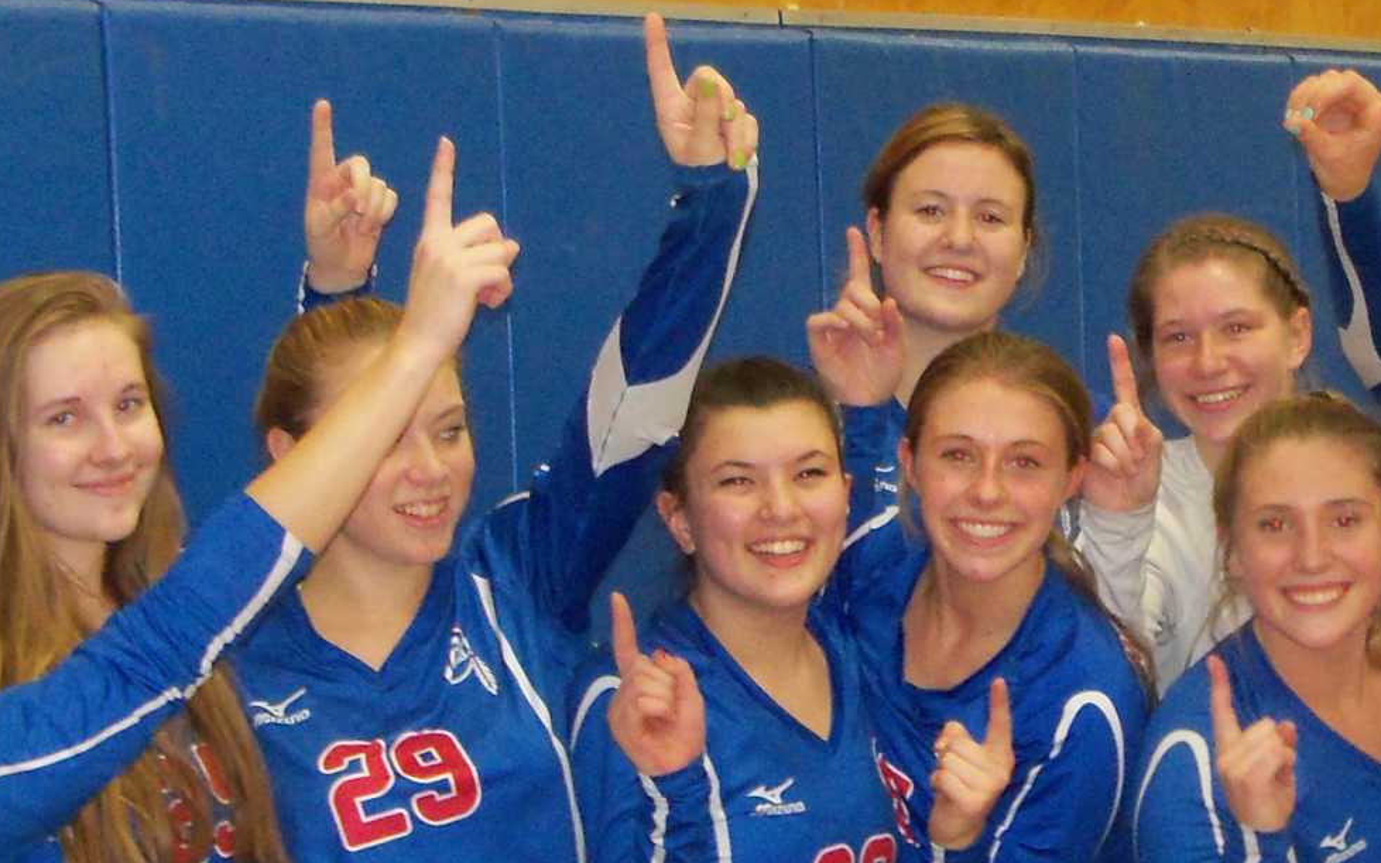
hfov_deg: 18.3
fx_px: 4177
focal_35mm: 111
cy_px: 888
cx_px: 1411
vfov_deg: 11.7
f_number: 3.8
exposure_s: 1/30
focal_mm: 8.8
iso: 400
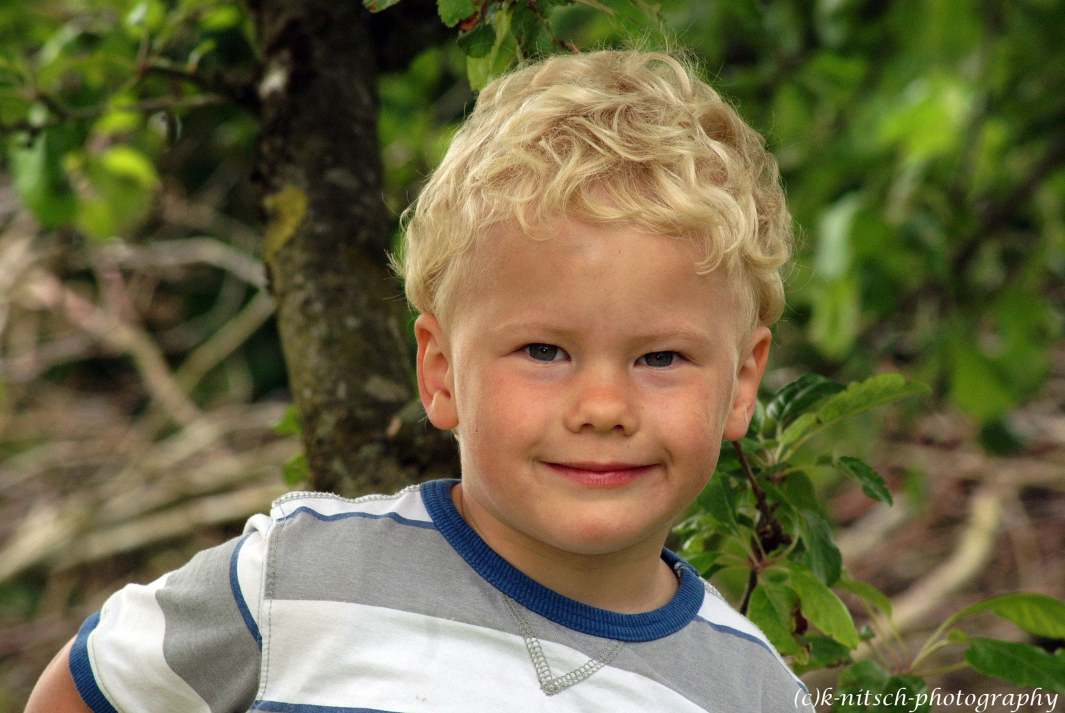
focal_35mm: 300
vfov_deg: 4.6
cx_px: 532
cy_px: 356
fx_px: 8886
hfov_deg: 6.9
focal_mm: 200
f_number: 11
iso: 200
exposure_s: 1/160
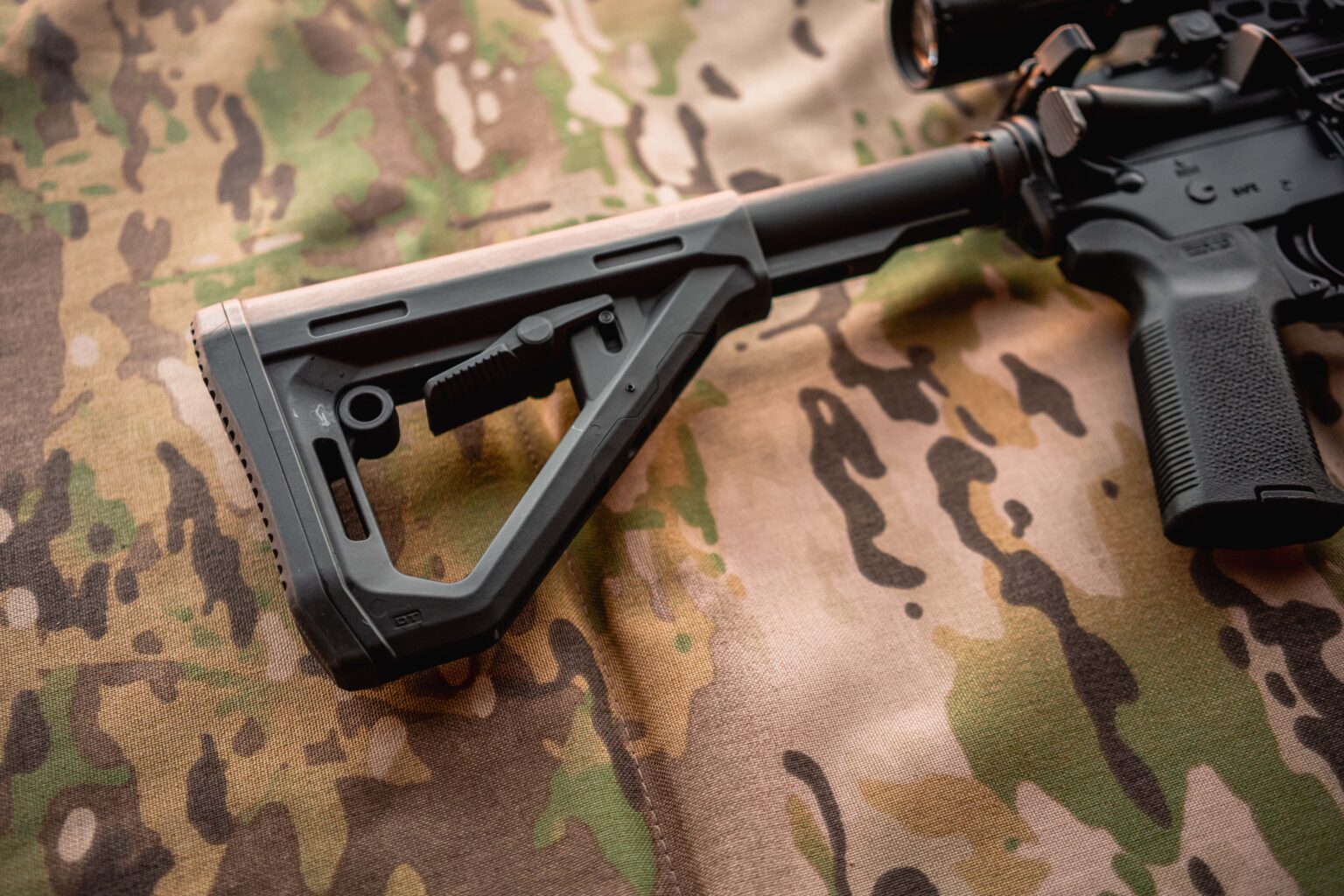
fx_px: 1307
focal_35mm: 35
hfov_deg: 54.4
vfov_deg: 37.9
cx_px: 672
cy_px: 448
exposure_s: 1/800
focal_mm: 35
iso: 1250
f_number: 2.8
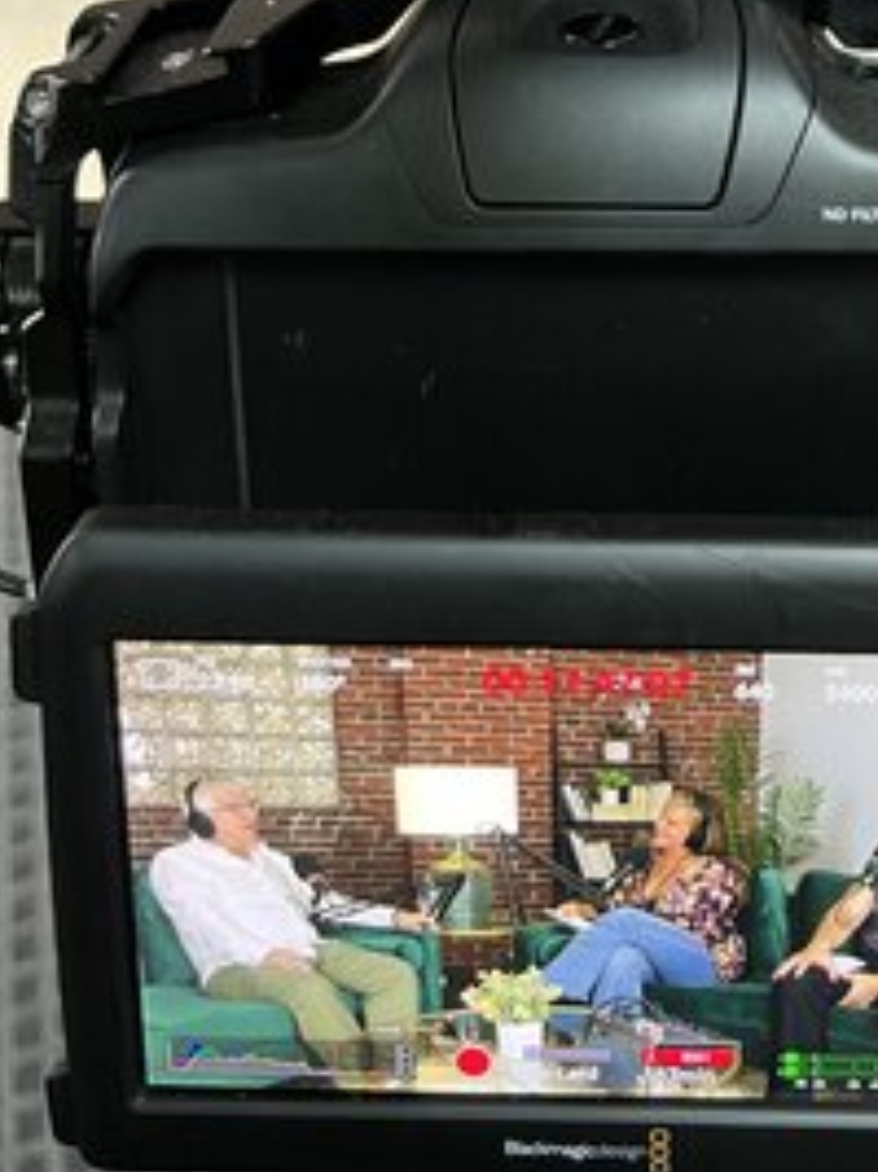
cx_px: 667
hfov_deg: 27.6
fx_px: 1760
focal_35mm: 52
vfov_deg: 34.2
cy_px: 59
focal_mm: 5.7
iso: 100
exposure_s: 1/60
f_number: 1.5
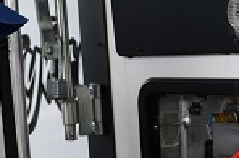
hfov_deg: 15.7
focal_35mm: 130
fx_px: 861
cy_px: 139
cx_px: 57
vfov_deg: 10.4
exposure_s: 1/800
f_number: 2.8
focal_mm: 32
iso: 250
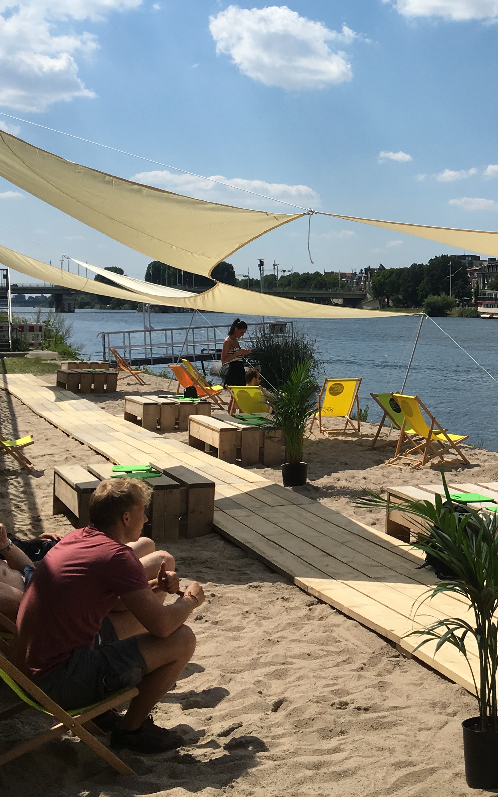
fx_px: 1129
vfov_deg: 38.6
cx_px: 540
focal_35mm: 52
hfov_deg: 23.4
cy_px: 296
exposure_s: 1/3497
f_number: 2.2
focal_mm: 4.15
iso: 25
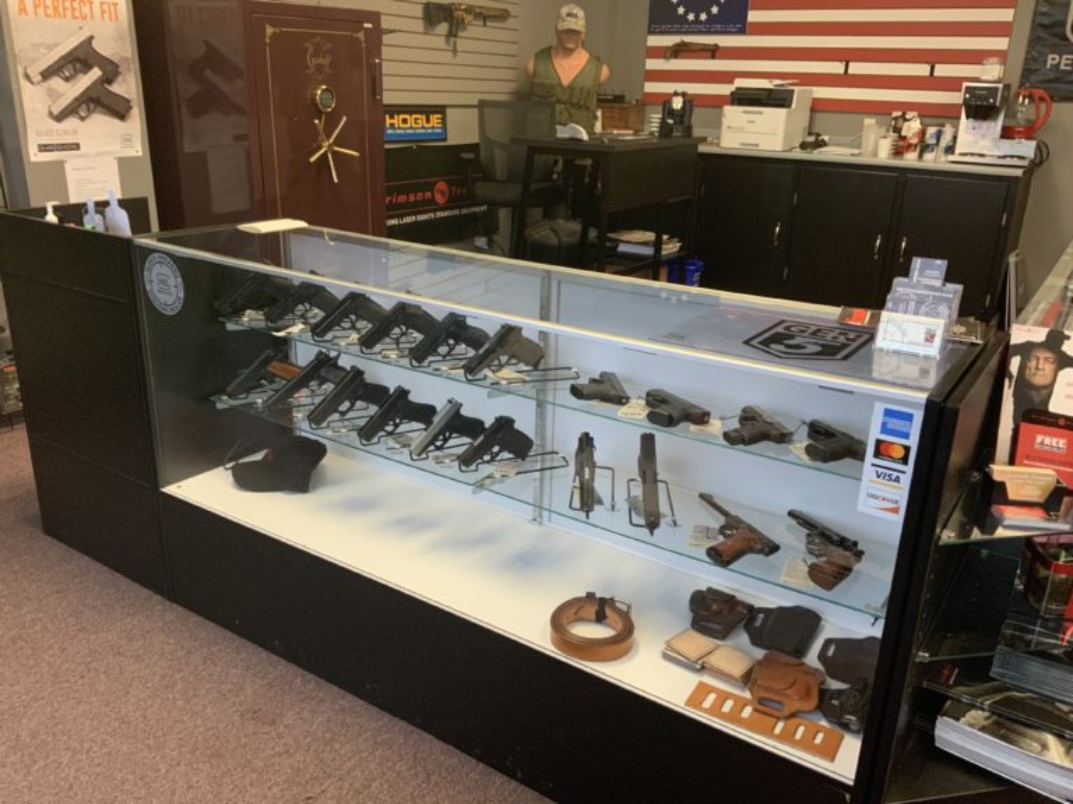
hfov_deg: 61.7
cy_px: 402
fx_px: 899
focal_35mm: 29
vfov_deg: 48.2
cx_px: 536
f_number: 1.8
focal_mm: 3
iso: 200
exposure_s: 1/60
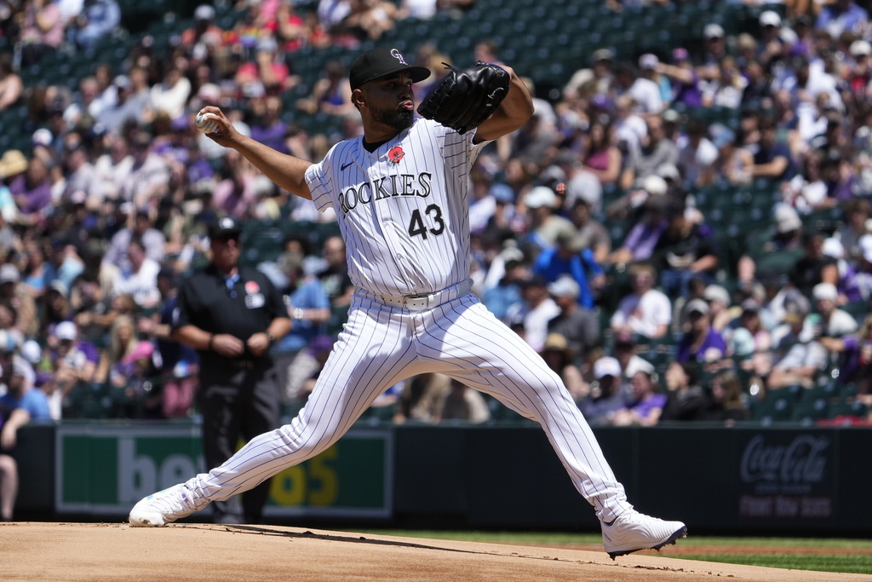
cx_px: 436
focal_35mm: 303
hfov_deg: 6.8
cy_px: 291
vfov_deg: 4.5
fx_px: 7340
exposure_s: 1/1600
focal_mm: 303
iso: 320
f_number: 6.3
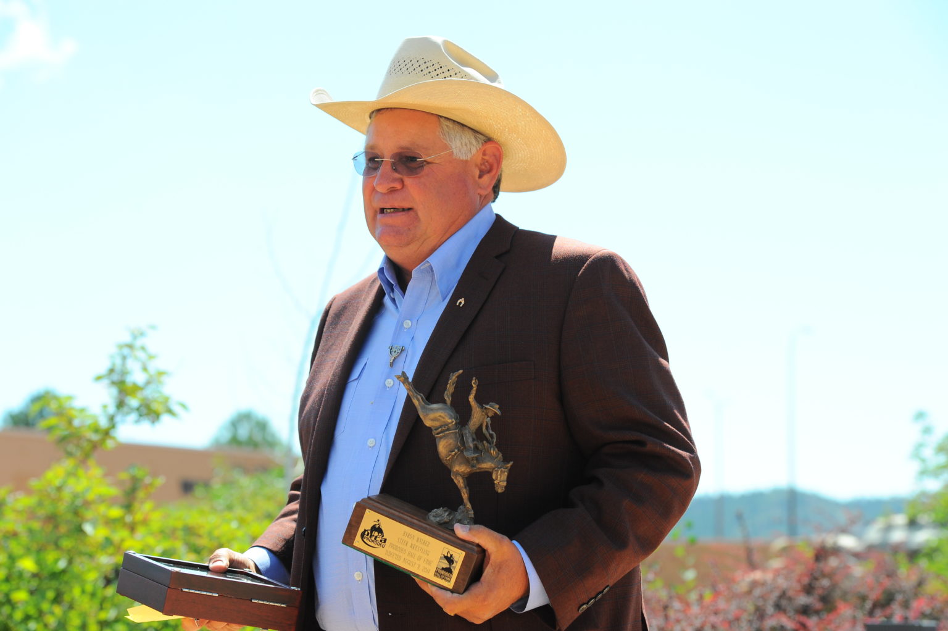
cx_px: 474
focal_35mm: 102
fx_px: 2684
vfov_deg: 13.4
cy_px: 316
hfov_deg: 20.0
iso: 640
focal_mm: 102
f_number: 5.6
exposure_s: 1/1600
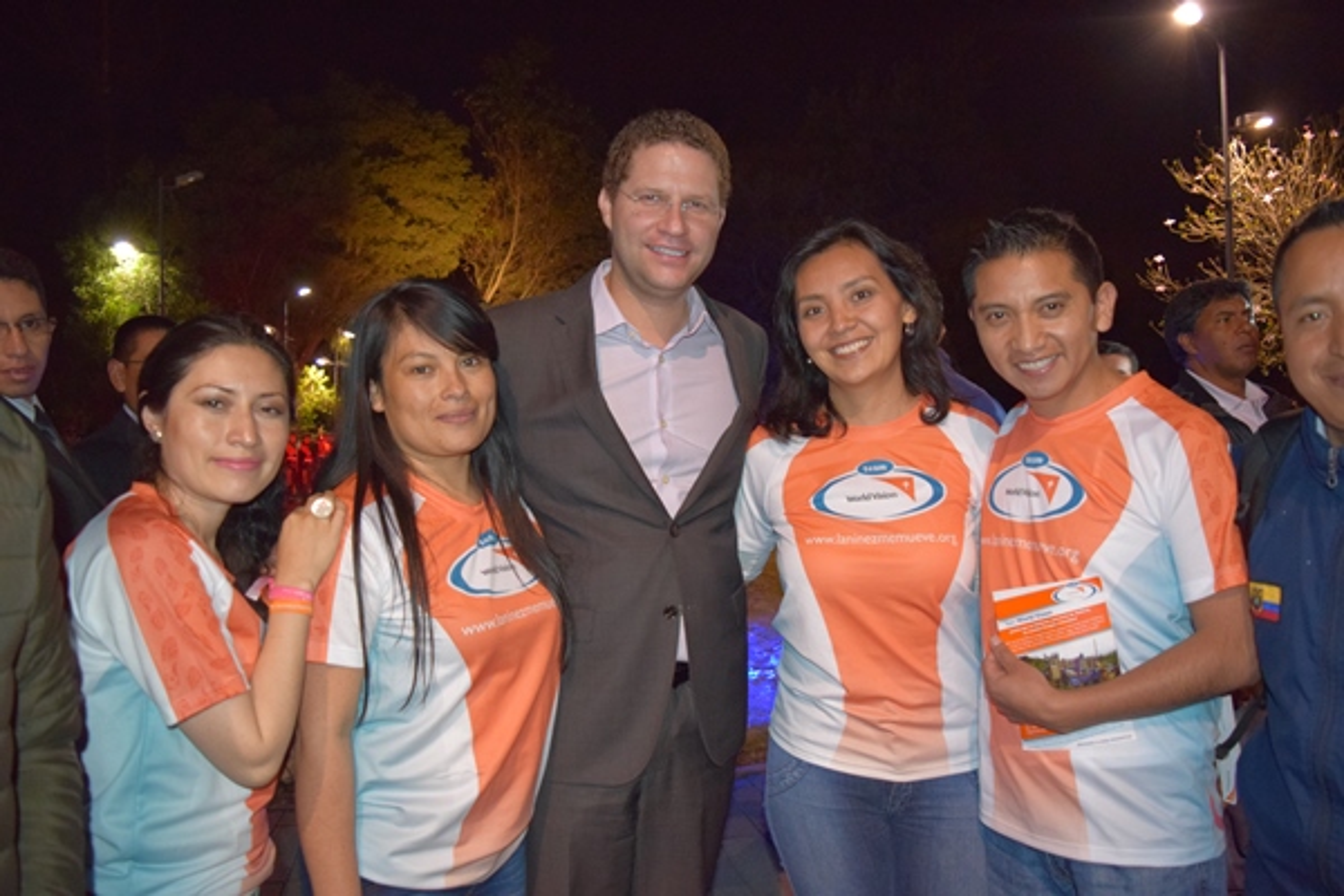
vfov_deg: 47.9
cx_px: 672
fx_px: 1008
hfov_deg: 67.4
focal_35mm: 27
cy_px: 448
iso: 2800
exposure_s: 1/60
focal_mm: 18
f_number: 3.5
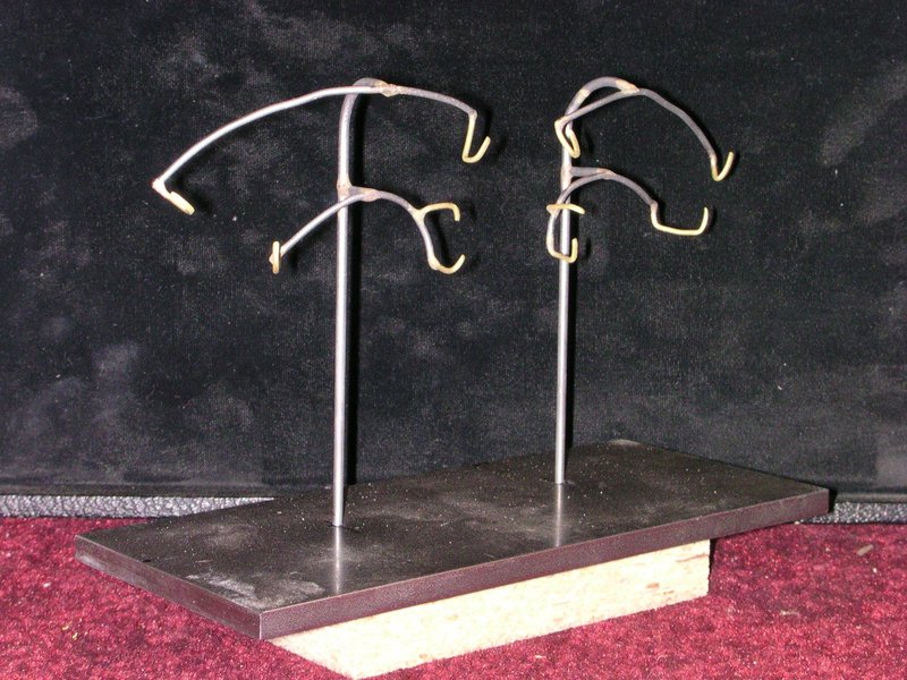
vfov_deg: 19.1
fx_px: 2018
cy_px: 340
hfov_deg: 25.3
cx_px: 454
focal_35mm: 77
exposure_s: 1/60
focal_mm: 11.8
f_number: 6.6
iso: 400
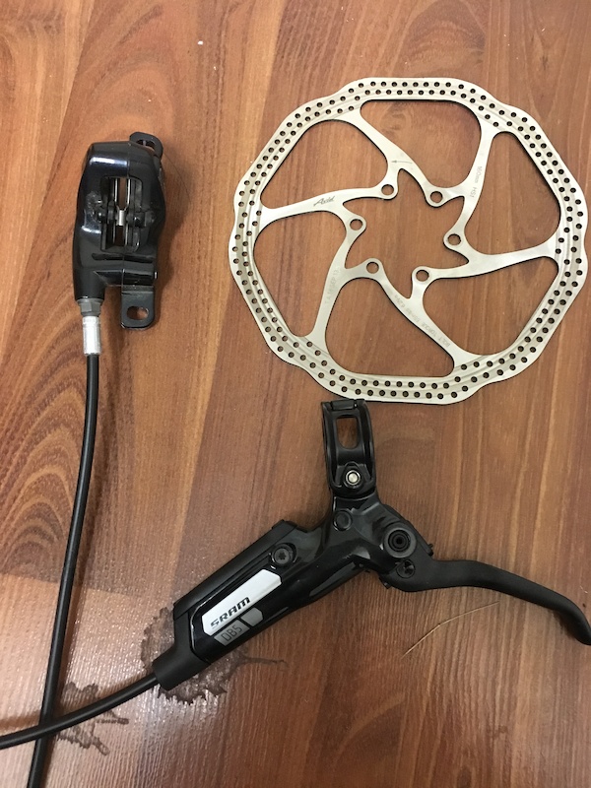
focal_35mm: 29
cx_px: 296
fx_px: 660
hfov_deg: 48.2
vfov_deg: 61.7
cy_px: 394
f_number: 2.2
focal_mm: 4.15
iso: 250
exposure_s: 1/15
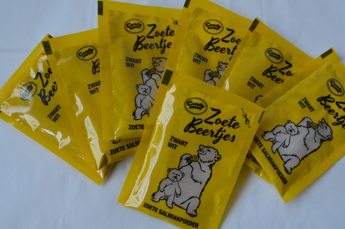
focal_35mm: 35
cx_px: 182
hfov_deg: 54.5
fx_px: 335
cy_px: 114
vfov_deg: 37.7
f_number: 8
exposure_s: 1/60
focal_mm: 22
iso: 125
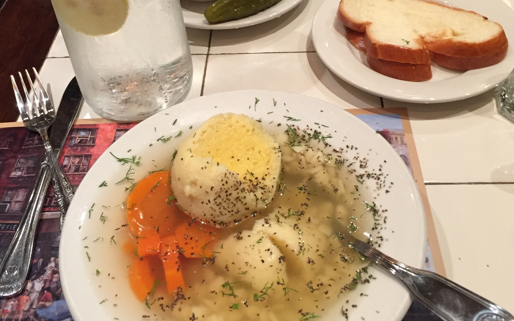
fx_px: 588
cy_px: 90
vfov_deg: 30.2
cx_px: 263
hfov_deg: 47.2
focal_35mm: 42
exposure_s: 1/30
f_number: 2.2
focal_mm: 4.15
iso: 125
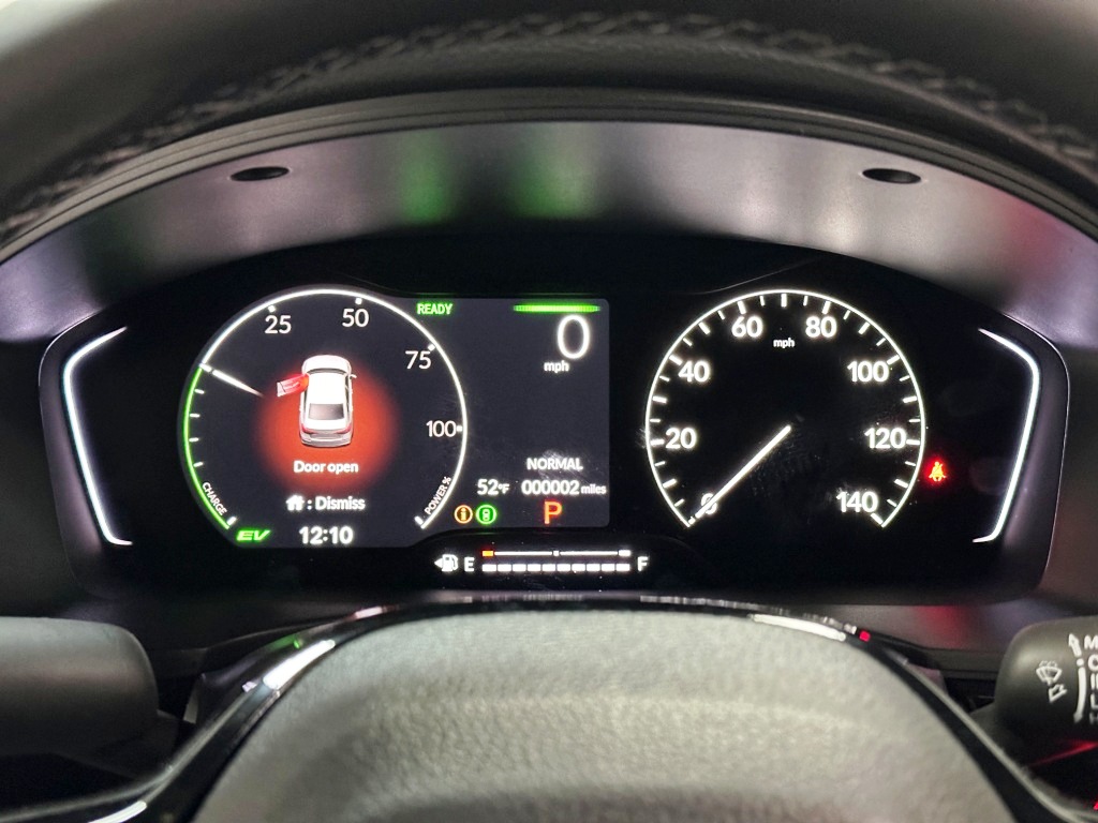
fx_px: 1523
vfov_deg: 30.3
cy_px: 412
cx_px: 549
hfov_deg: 39.7
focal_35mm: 48
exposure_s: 1/24
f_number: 1.78
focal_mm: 6.86
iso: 640
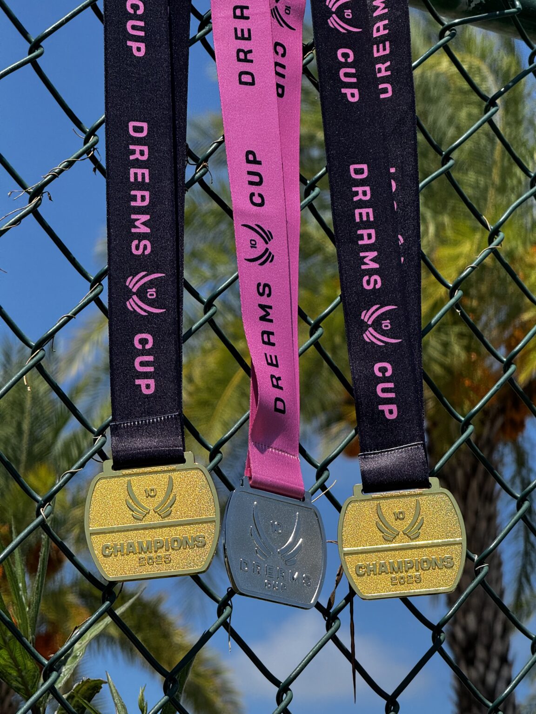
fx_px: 2477
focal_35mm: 120
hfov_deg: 12.3
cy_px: 357
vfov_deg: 16.4
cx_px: 268
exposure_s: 1/951
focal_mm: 15.66
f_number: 2.8
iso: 50
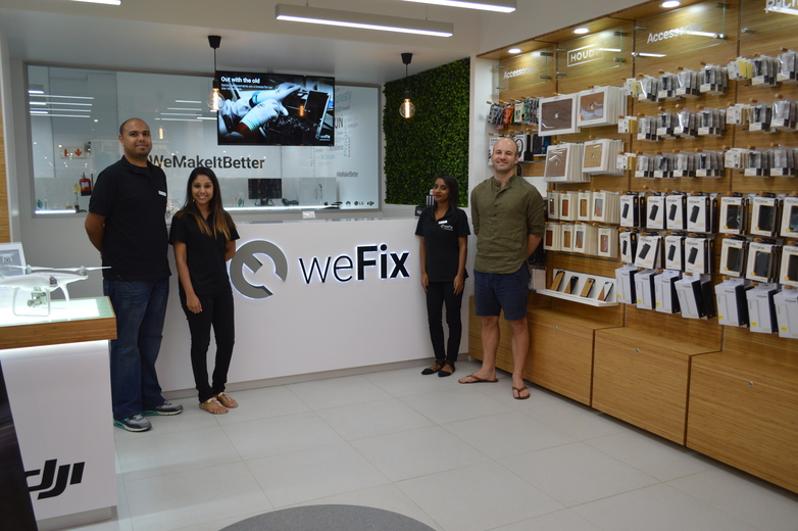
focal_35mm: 30
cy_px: 266
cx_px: 399
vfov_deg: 43.5
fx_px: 664
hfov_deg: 62.0
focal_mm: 20
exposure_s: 1/80
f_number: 4.5
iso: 400
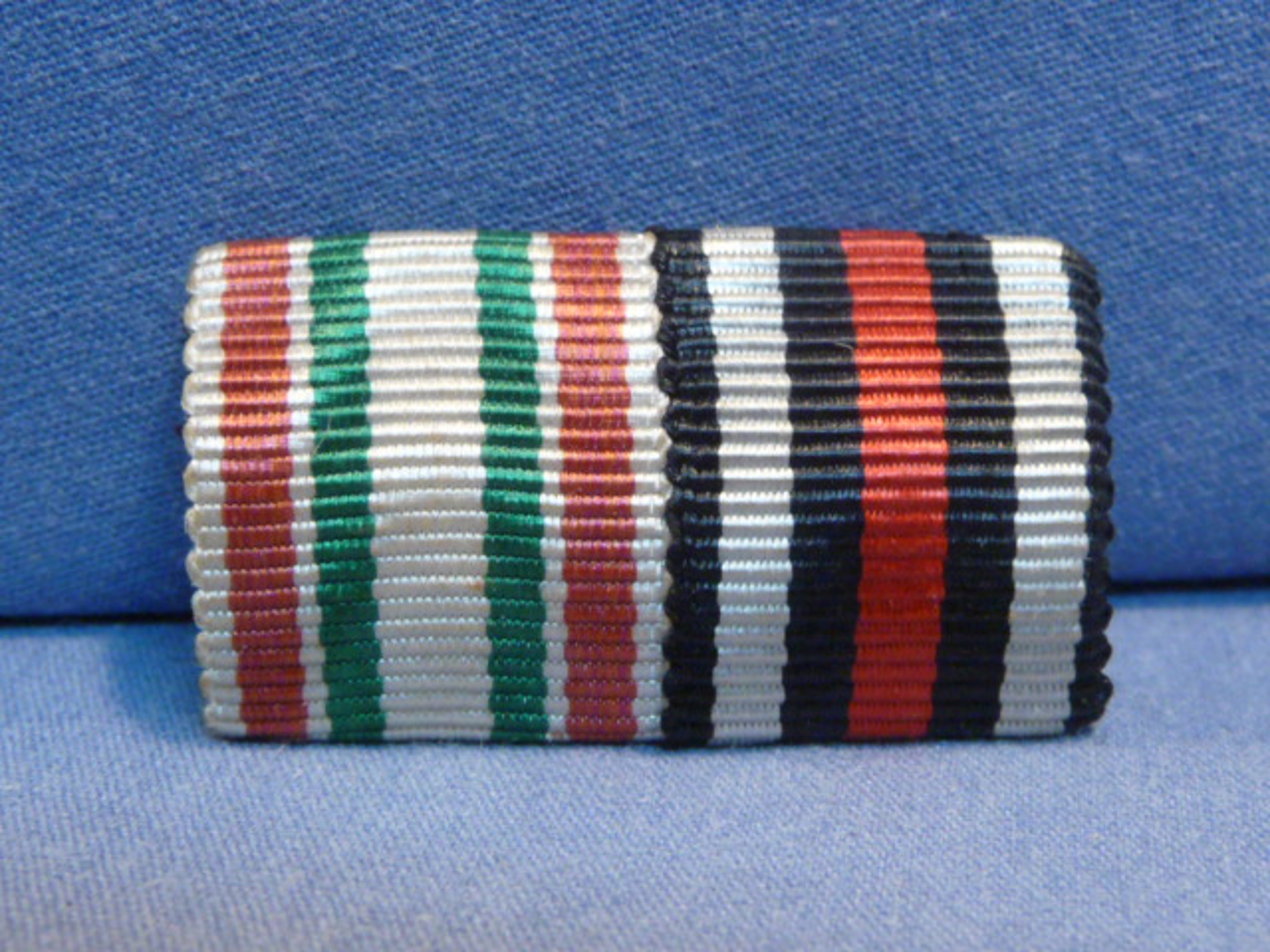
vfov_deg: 27.0
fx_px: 1981
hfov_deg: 35.5
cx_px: 635
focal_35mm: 54
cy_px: 476
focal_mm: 5.3
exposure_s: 1/30
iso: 400
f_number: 3.5
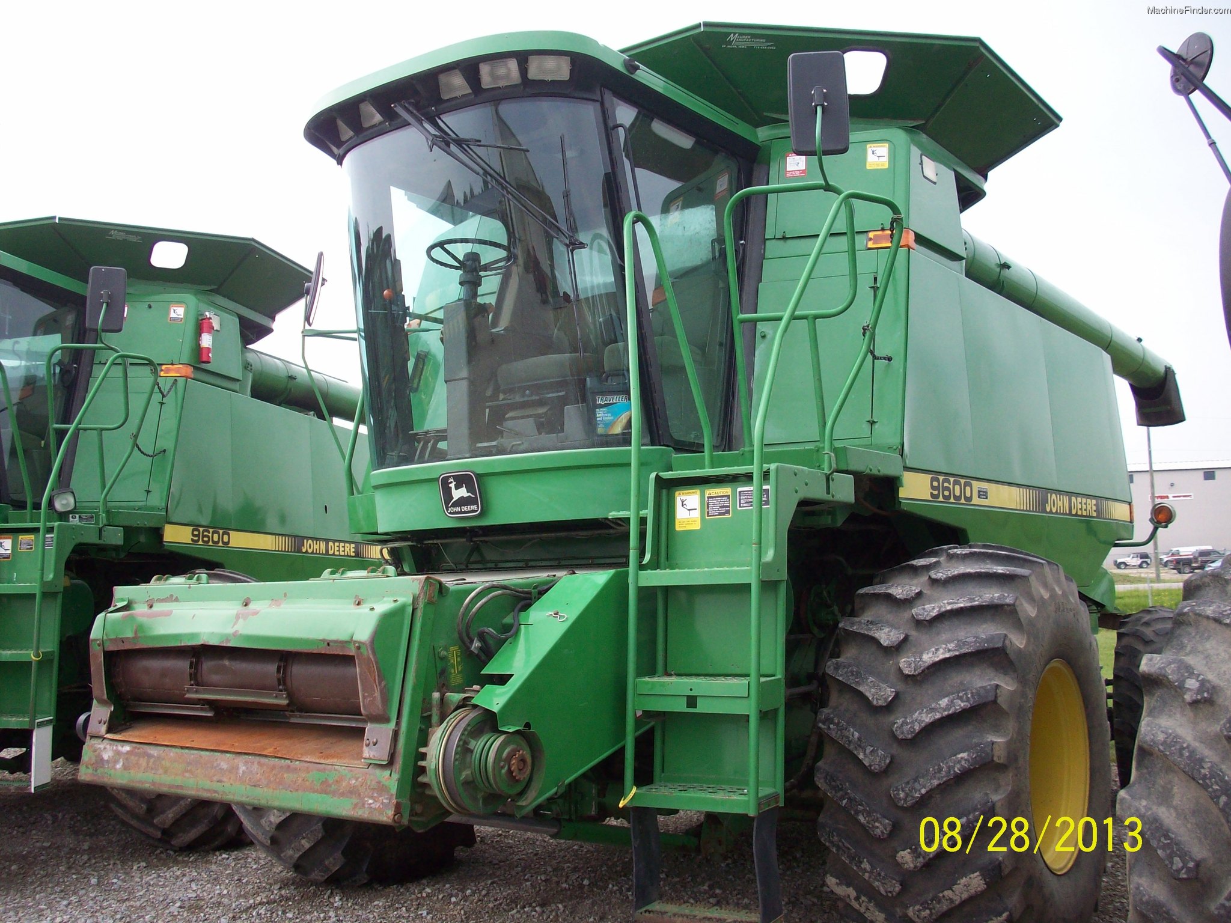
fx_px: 1316
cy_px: 462
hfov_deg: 50.1
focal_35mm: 37
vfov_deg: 38.7
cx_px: 616
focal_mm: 6.2
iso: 80
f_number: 2.8
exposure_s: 1/550
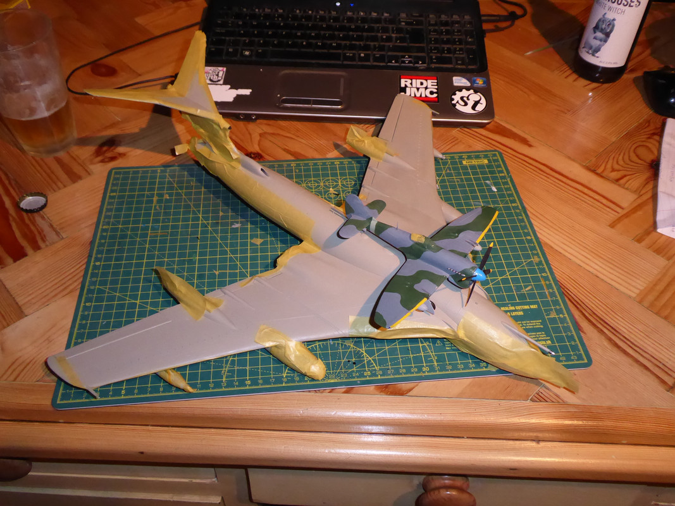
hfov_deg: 56.8
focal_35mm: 32
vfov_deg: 44.2
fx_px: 624
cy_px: 253
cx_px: 338
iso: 800
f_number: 3.5
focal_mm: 5.4
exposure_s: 1/60
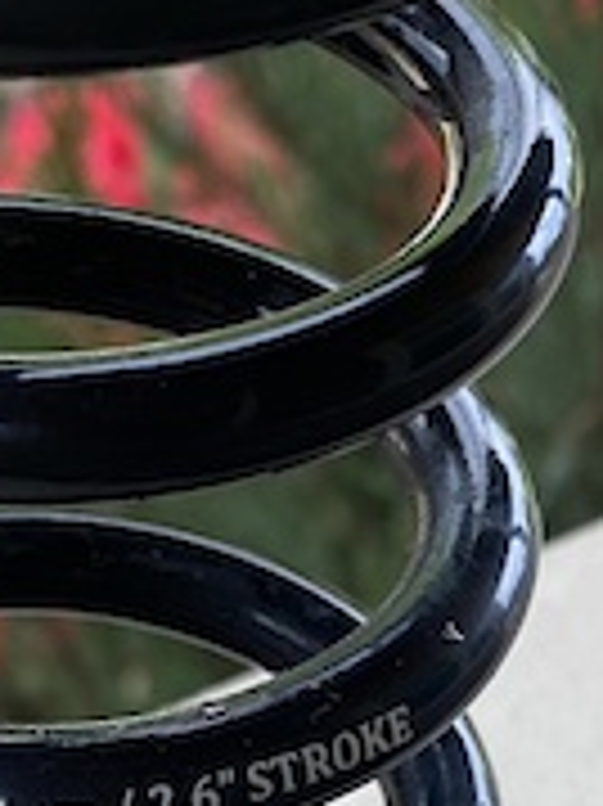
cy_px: 783
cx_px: 351
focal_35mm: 116
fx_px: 2697
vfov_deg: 16.7
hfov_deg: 12.8
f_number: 1.8
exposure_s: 1/331
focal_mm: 4.25
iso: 32
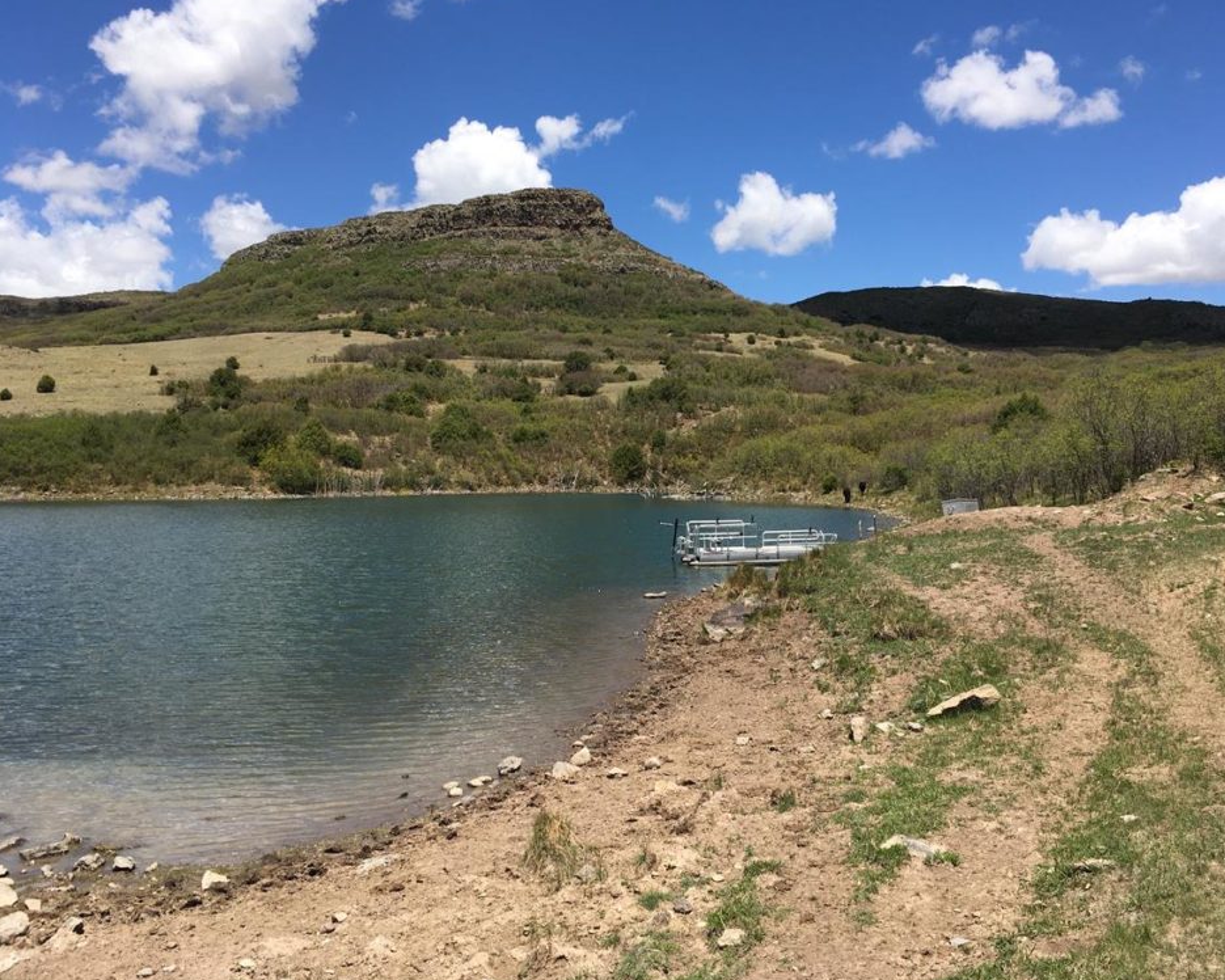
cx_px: 660
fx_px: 1124
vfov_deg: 47.1
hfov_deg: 57.1
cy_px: 493
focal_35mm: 31
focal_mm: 4.15
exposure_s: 1/1876
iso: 25
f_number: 2.2
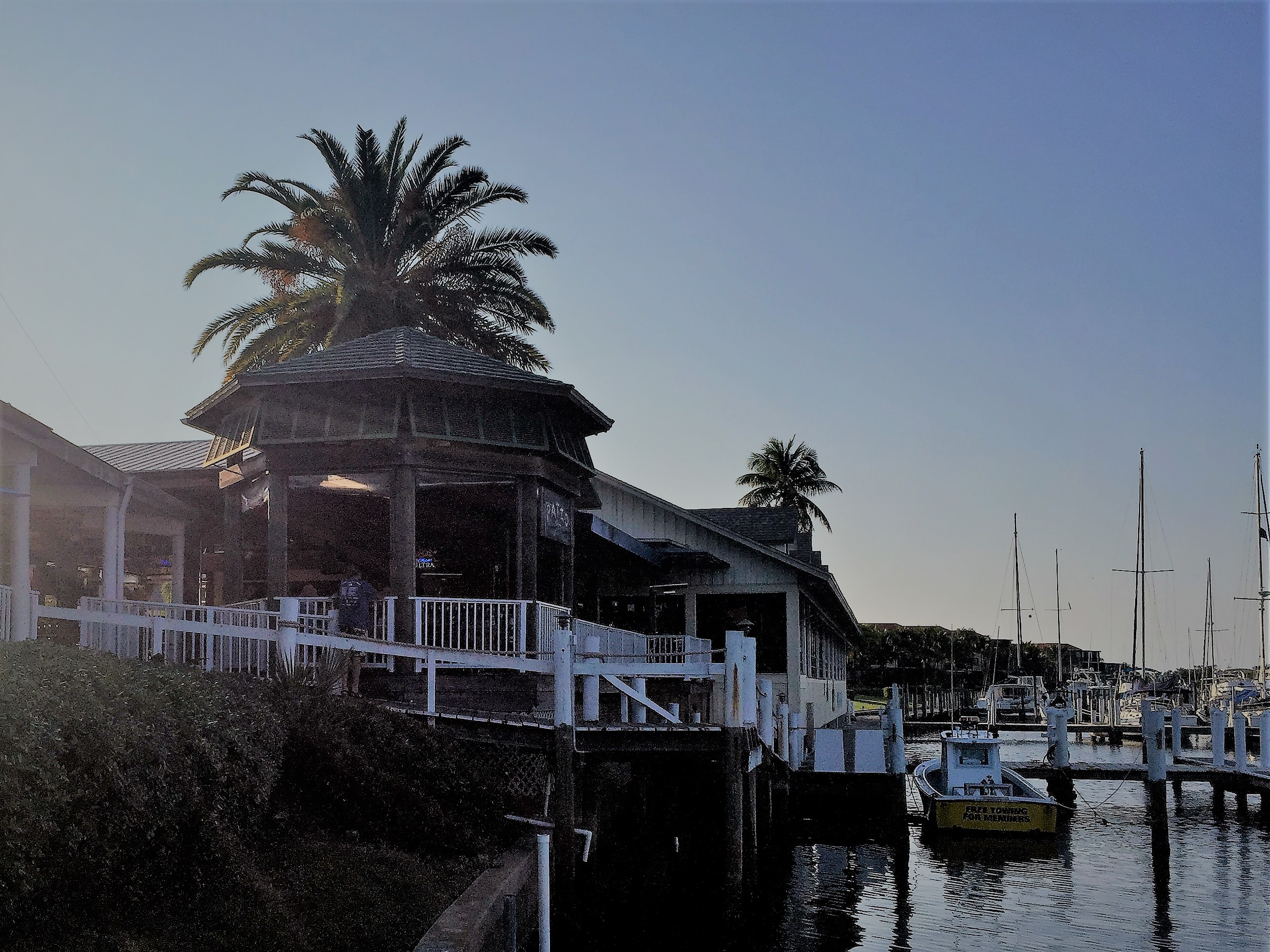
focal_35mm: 29
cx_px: 635
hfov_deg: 61.7
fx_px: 1064
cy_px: 476
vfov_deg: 48.2
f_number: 2.2
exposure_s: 1/4405
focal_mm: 4.15
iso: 32
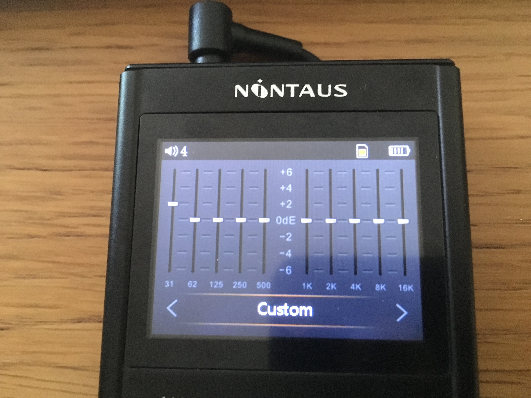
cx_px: 266
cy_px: 199
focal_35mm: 29
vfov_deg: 48.2
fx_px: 445
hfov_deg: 61.7
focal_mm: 4.15
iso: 320
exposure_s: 1/17
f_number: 2.2
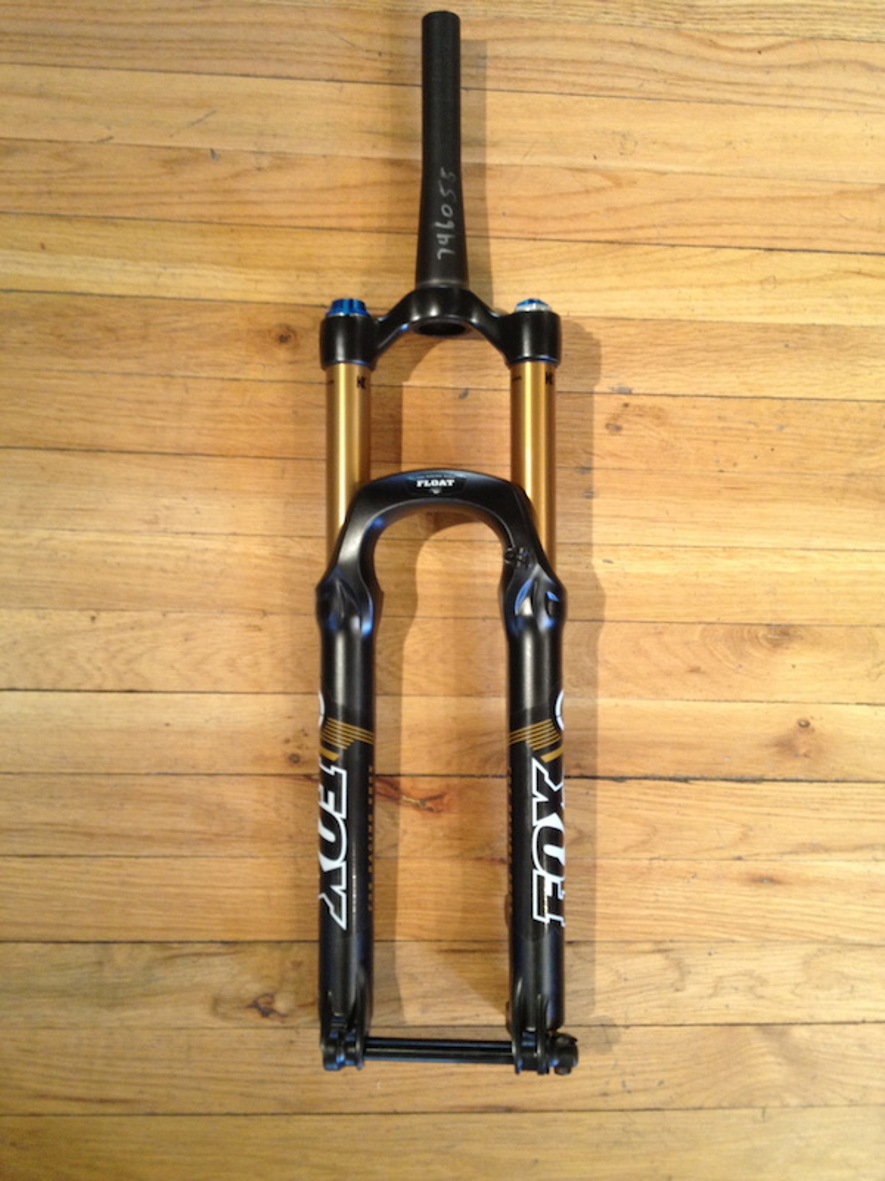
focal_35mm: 35
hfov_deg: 40.7
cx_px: 442
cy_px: 590
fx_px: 1193
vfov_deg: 52.6
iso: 160
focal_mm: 4.28
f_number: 2.4
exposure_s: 1/20
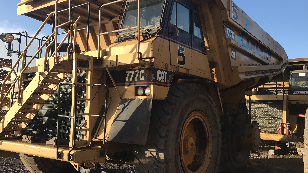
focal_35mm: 36
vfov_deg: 32.8
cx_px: 155
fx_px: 294
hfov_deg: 55.3
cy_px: 88
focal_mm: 3.99
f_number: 1.8
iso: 20
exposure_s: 1/870
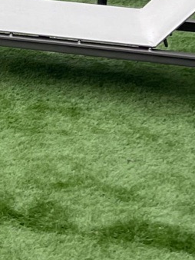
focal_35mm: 157
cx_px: -332
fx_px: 1180
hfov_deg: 8.4
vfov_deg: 11.7
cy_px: -195
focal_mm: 5.1
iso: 32
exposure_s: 1/158
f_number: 1.6
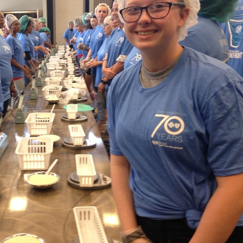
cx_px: 47
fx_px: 381
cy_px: 112
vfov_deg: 35.3
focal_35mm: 48
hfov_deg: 34.2
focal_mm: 4.12
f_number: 2.4
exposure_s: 1/20
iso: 100
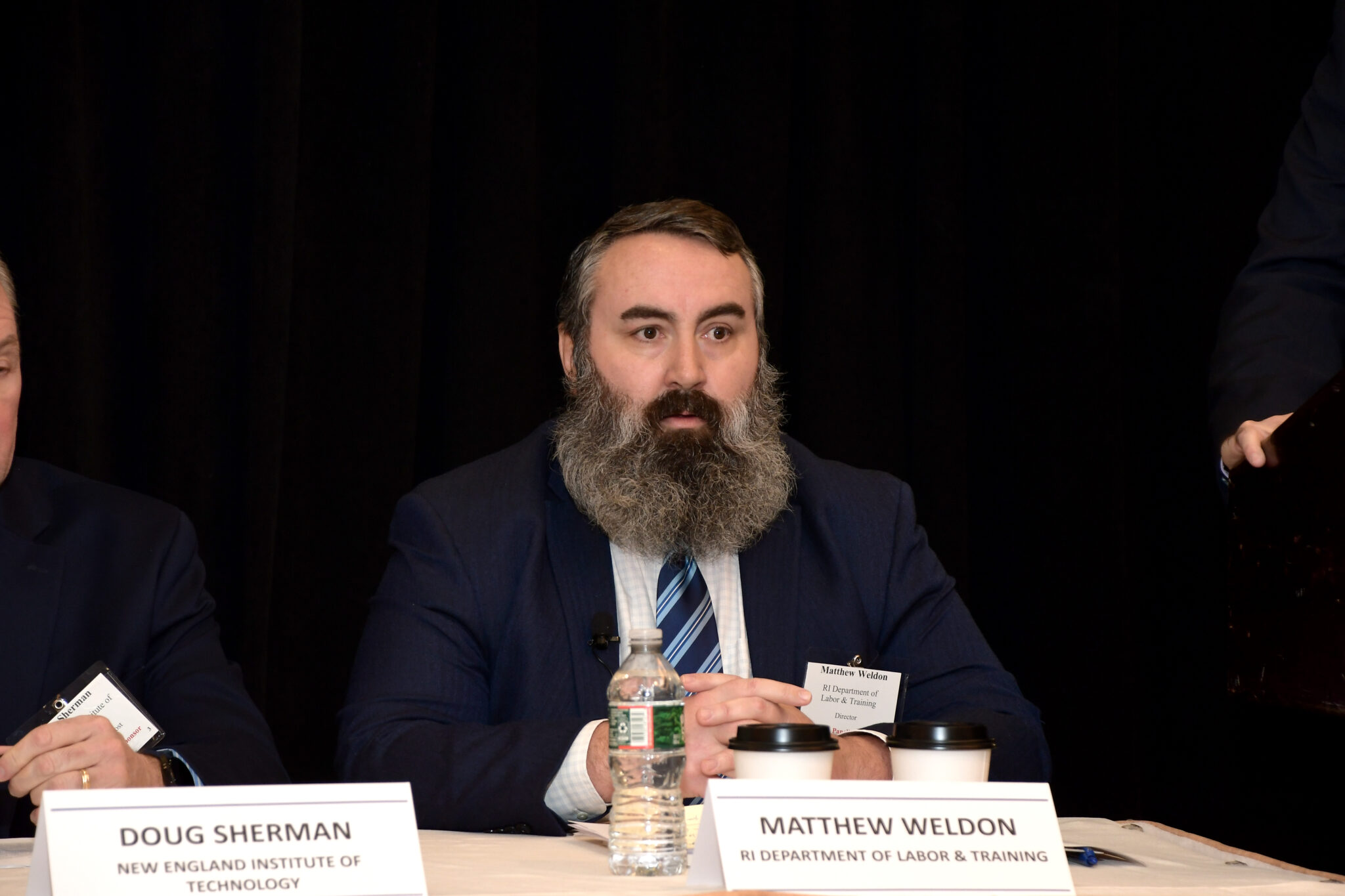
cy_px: 448
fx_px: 4483
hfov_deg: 17.1
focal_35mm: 120
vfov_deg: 11.4
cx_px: 672
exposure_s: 1/60
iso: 800
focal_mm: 80
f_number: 5.6
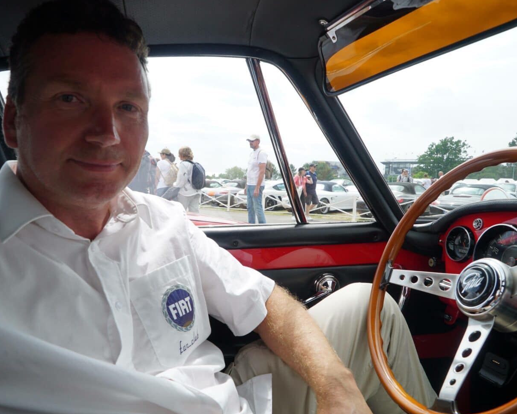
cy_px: 212
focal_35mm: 28
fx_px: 429
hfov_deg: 62.1
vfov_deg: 51.5
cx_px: 238
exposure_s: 1/100
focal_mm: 24
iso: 100
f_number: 9
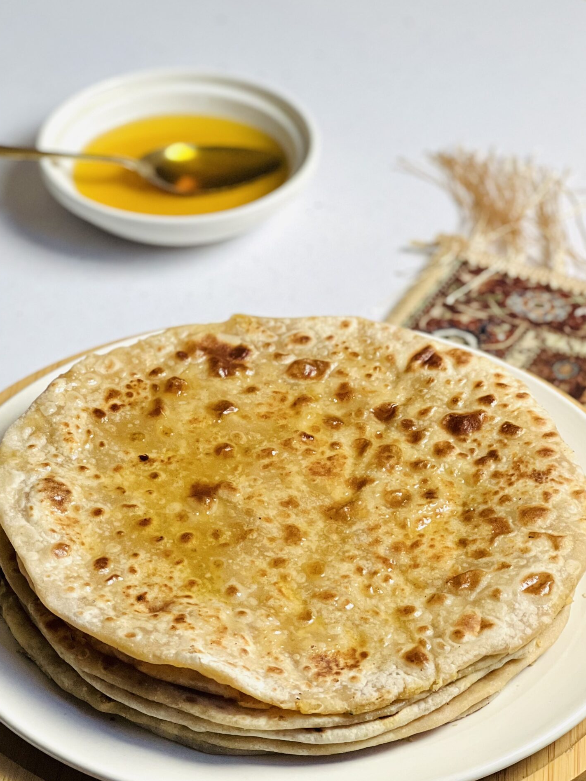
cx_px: 265
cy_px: 480
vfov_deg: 18.9
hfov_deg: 14.2
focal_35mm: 104
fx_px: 2347
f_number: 2.8
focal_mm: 9
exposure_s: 1/121
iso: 160
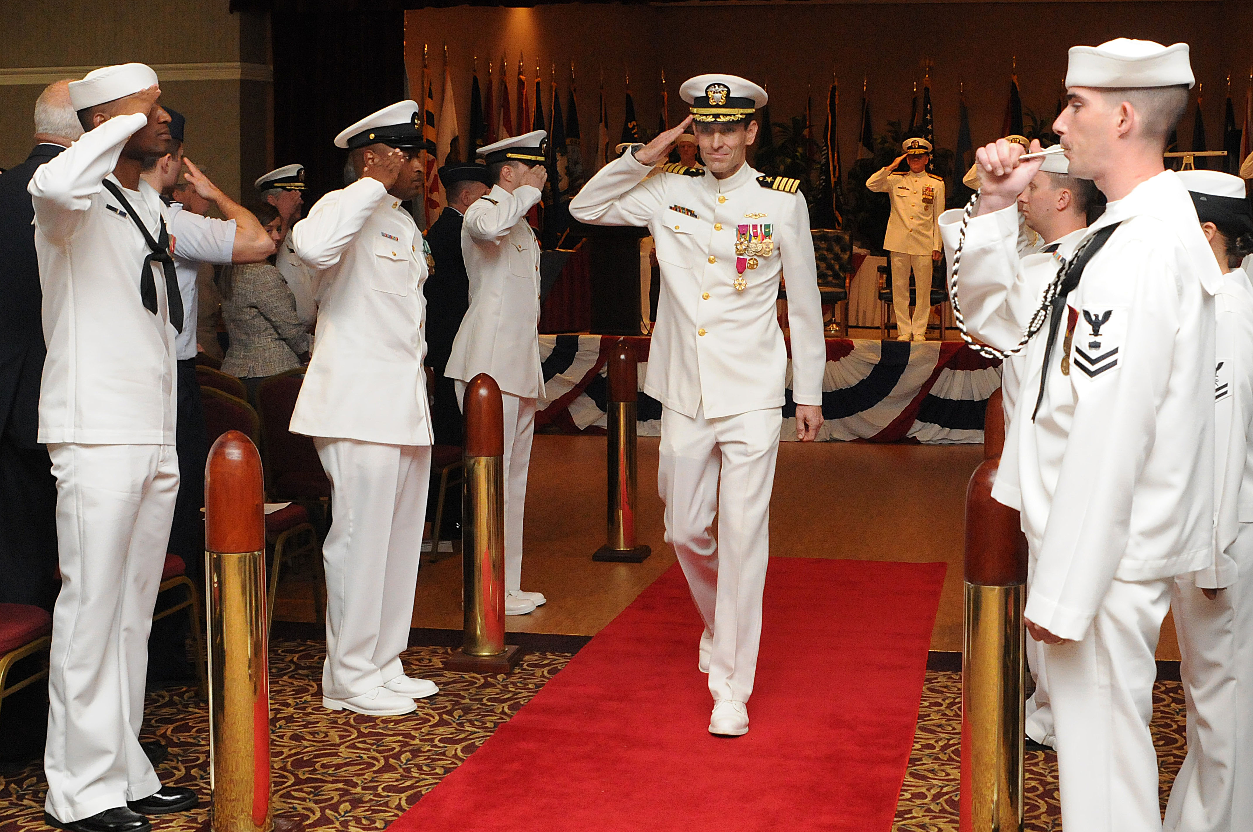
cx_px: 626
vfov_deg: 36.8
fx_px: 1251
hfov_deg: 53.2
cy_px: 416
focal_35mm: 36
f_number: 6.3
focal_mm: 24
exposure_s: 1/100
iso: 2000
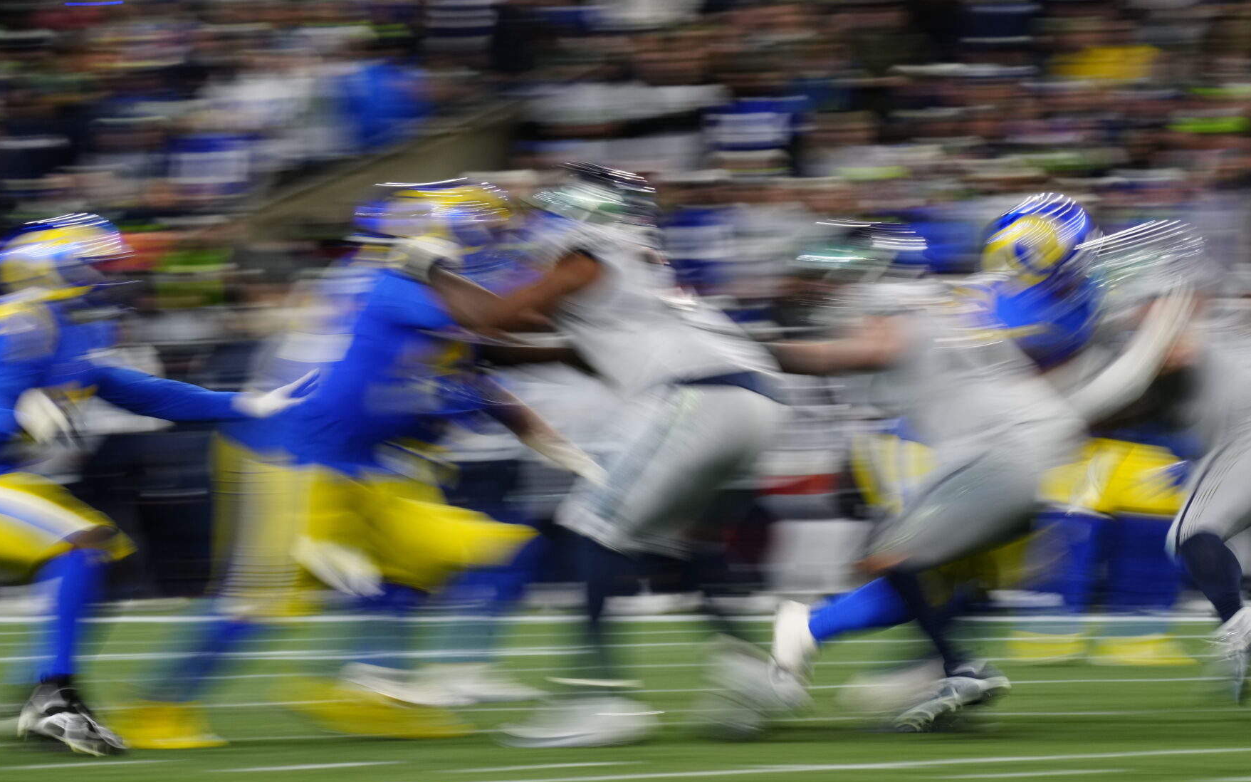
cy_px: 412
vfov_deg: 3.2
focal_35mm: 409
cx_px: 624
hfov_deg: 5.1
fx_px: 13944
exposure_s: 1/15
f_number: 22
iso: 1250
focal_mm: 400
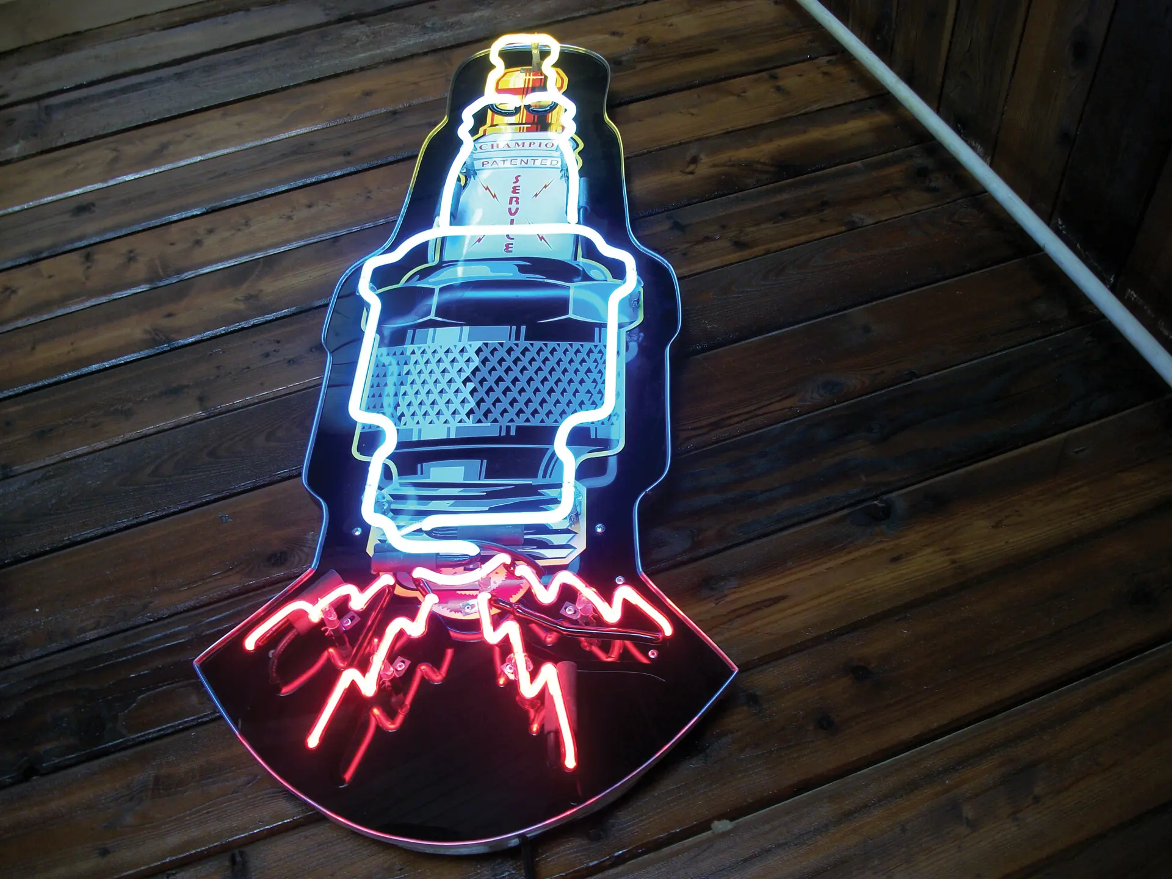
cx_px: 586
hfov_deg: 56.8
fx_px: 1083
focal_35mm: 32
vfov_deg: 44.2
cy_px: 440
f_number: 2.9
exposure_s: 1/40
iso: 80
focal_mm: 5.7
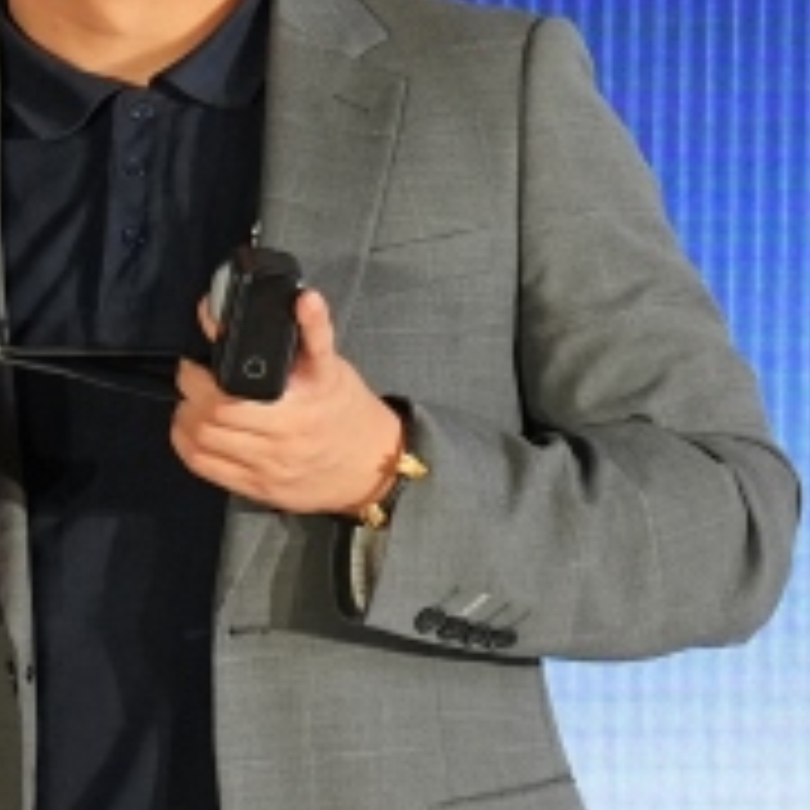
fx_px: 7519
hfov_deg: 5.9
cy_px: 342
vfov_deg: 6.2
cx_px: -1296
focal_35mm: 284
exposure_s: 1/160
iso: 1250
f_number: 4
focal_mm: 50
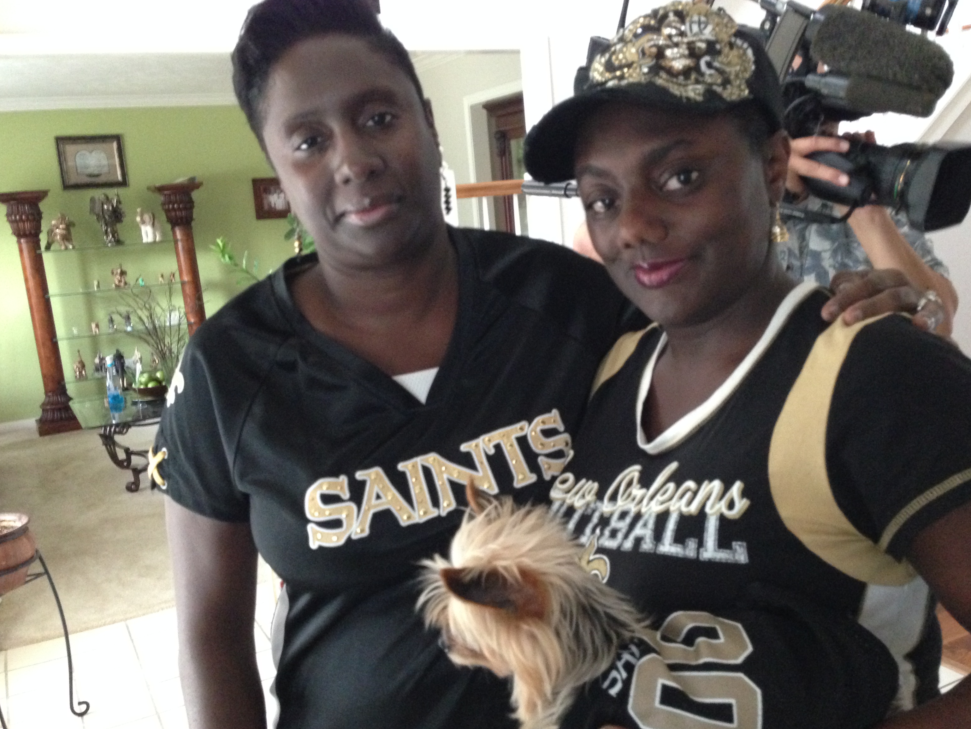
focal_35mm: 35
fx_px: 982
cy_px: 381
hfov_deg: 52.6
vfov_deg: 40.7
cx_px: 494
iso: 500
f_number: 2.4
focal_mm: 4.12
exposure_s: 1/15
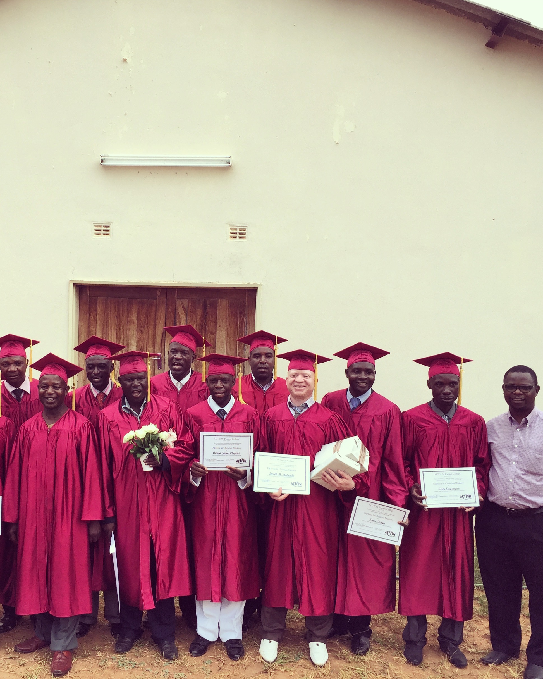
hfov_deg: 38.7
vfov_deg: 47.9
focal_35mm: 38
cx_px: 175
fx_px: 763
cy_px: 339
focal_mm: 4.15
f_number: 2.2
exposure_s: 1/109
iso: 32
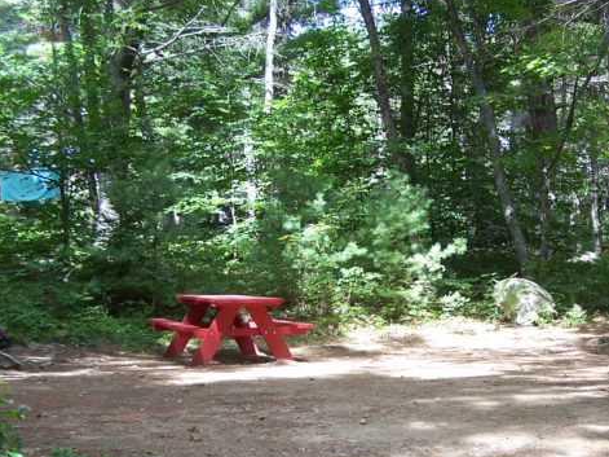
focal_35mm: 62
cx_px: 432
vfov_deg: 23.3
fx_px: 1090
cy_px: 365
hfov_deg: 30.8
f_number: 2.8
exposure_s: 1/90
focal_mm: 6.3
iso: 80
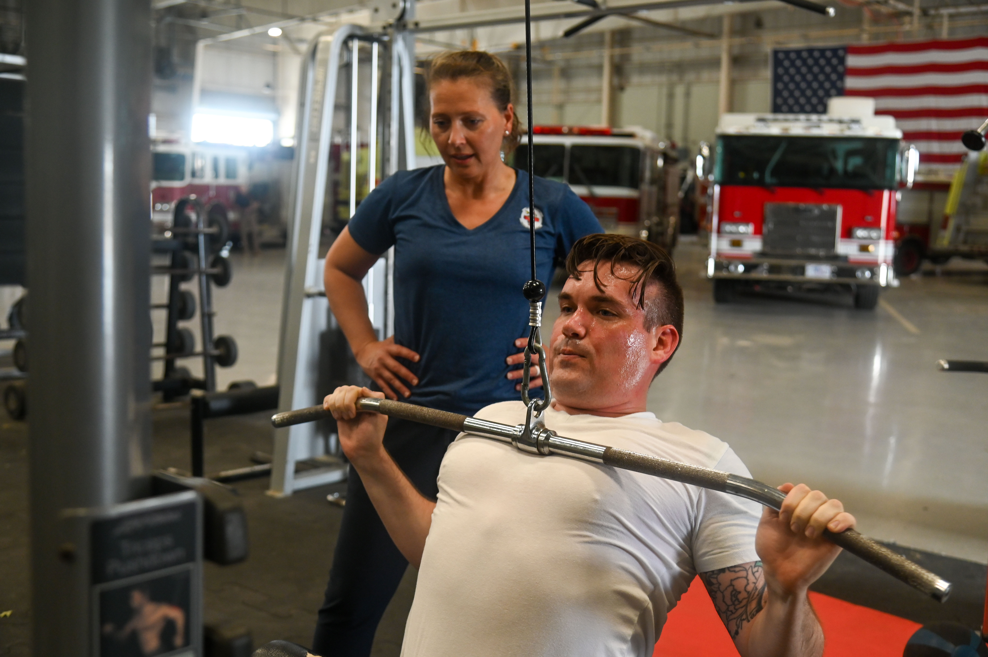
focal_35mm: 38
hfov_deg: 50.7
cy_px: 328
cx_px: 494
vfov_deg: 35.0
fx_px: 1042
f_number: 4
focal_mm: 38
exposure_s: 1/200
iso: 1600
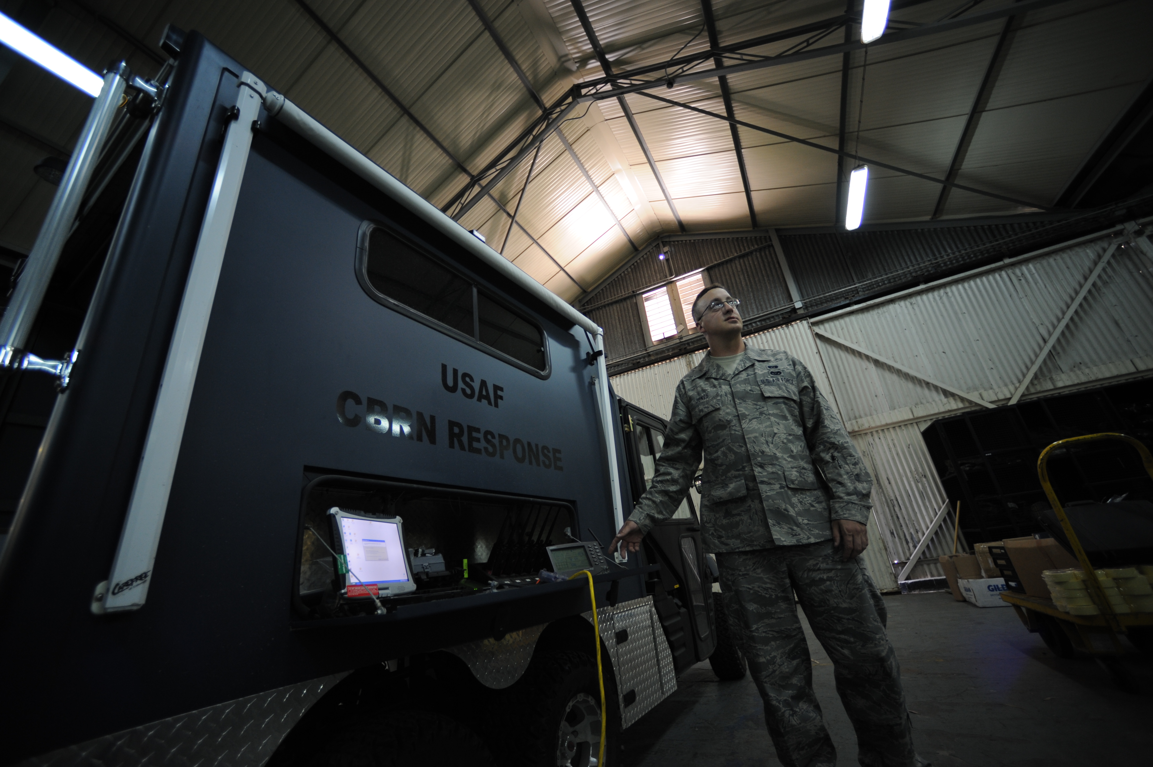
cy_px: 384
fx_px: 448
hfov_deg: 104.3
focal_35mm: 14
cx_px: 576
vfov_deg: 81.1
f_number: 2.8
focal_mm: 14
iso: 800
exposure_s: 1/40
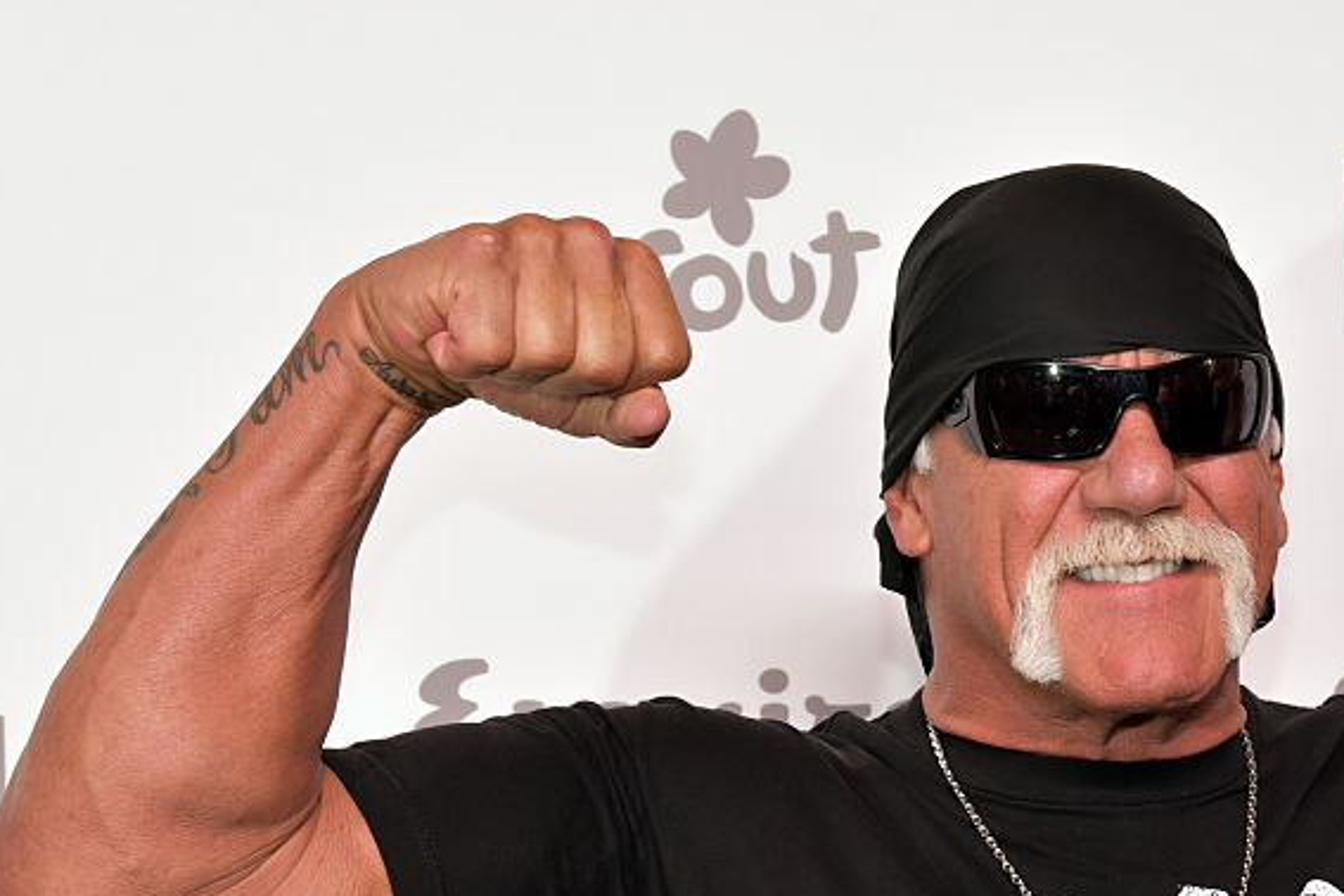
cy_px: 706
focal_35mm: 112
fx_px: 4181
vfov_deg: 12.2
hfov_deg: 18.1
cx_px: 1067
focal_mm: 62
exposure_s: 1/200
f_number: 8
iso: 1250
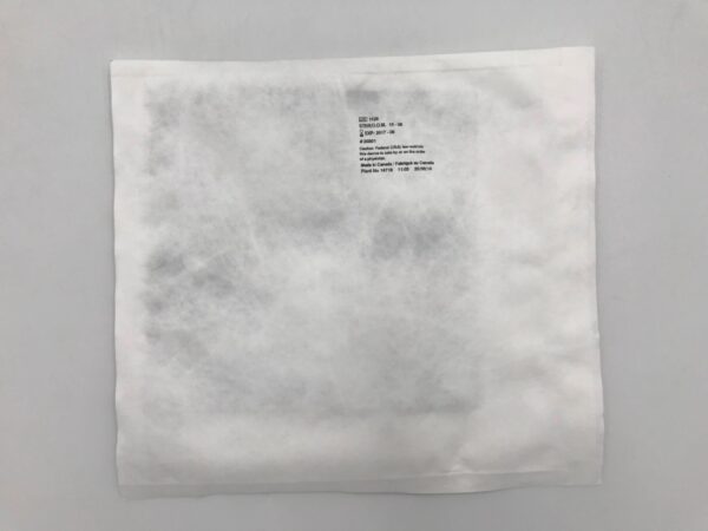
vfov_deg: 49.7
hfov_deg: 63.4
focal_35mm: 28
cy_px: 266
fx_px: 573
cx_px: 354
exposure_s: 1/304
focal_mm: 3.99
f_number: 1.8
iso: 20
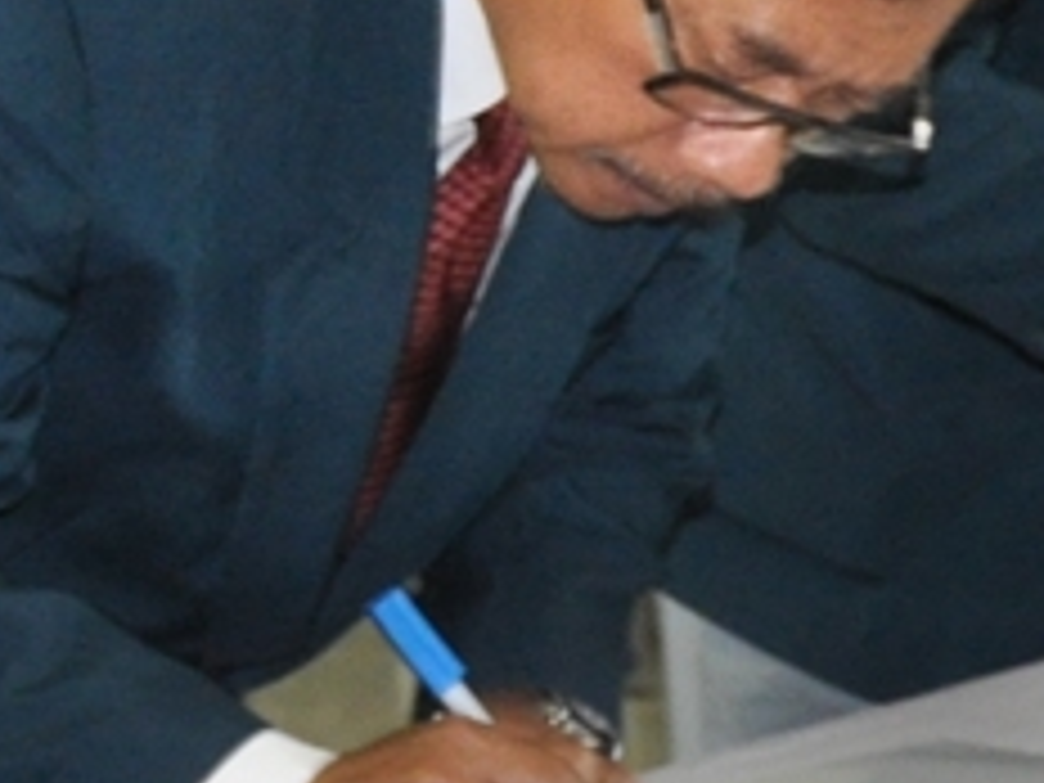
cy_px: 119
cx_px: -500
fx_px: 7781
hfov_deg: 7.5
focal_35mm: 258
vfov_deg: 5.8
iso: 800
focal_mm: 26
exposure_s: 1/60
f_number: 4
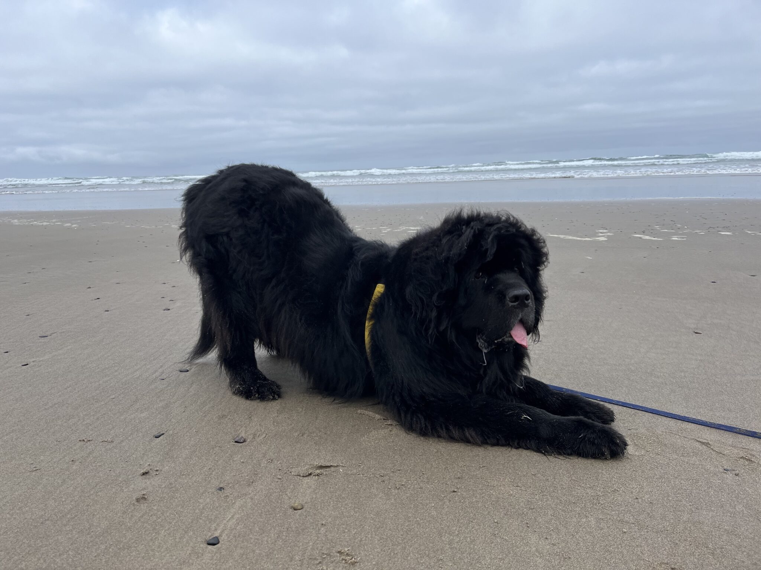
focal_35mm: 26
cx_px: 380
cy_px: 285
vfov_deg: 53.1
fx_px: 572
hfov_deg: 67.3
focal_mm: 5.1
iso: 50
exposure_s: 1/1623
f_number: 1.6
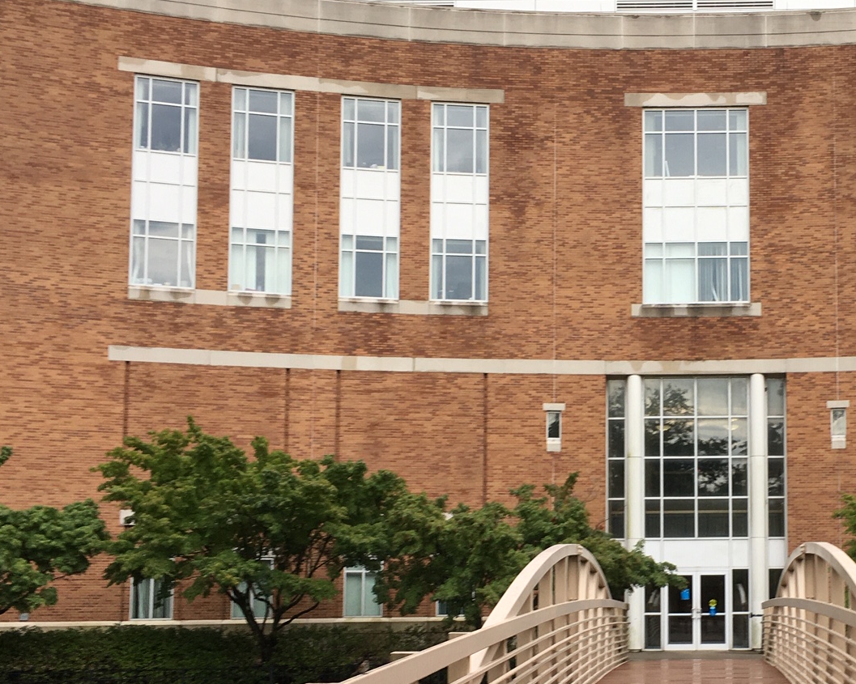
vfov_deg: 27.8
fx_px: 1368
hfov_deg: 33.7
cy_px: 478
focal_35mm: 54
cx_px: 692
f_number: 2.2
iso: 25
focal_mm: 4.15
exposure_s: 1/120
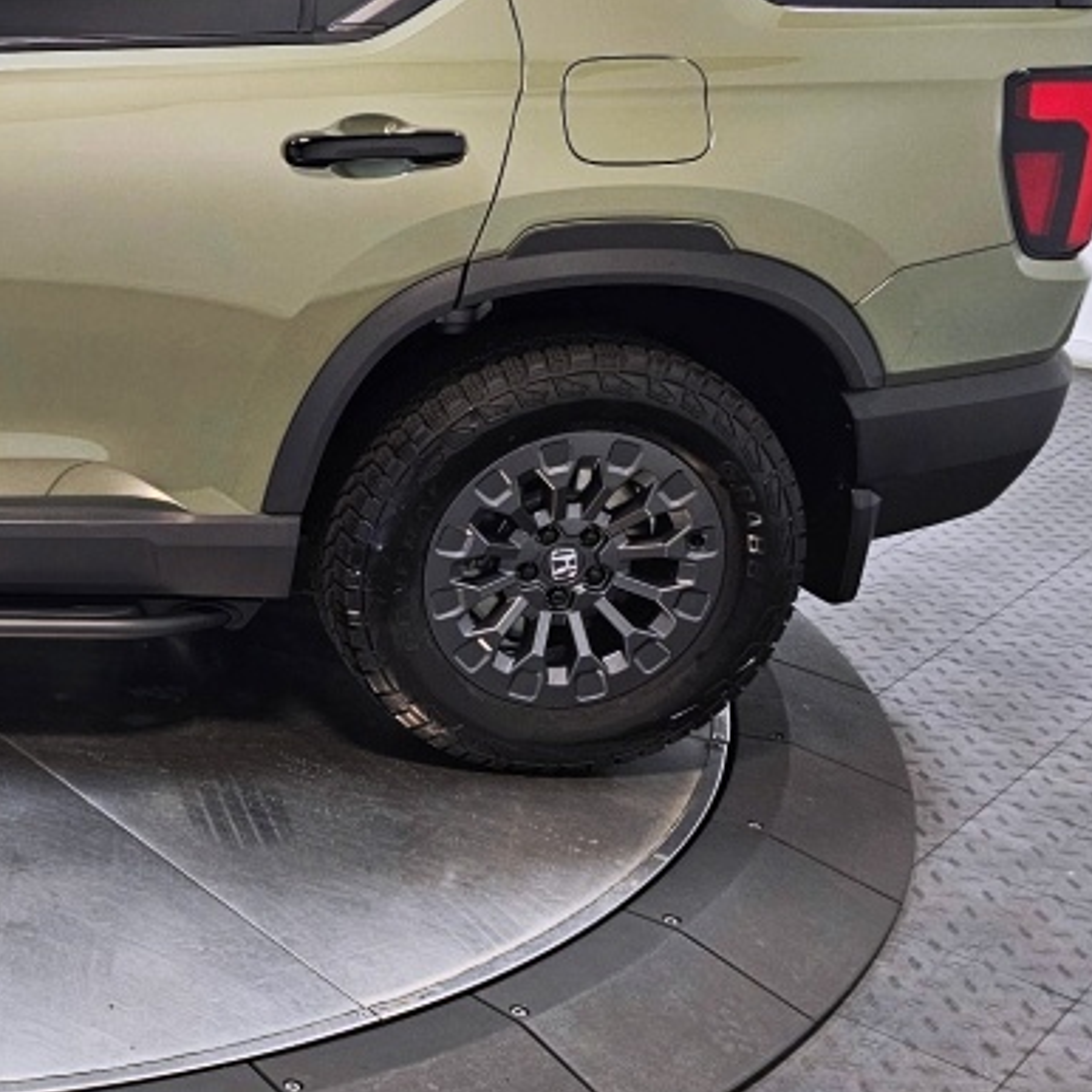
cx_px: -235
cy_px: 467
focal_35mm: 54
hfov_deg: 27.6
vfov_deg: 31.6
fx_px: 1927
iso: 500
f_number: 1.7
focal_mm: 6.3
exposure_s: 1/60
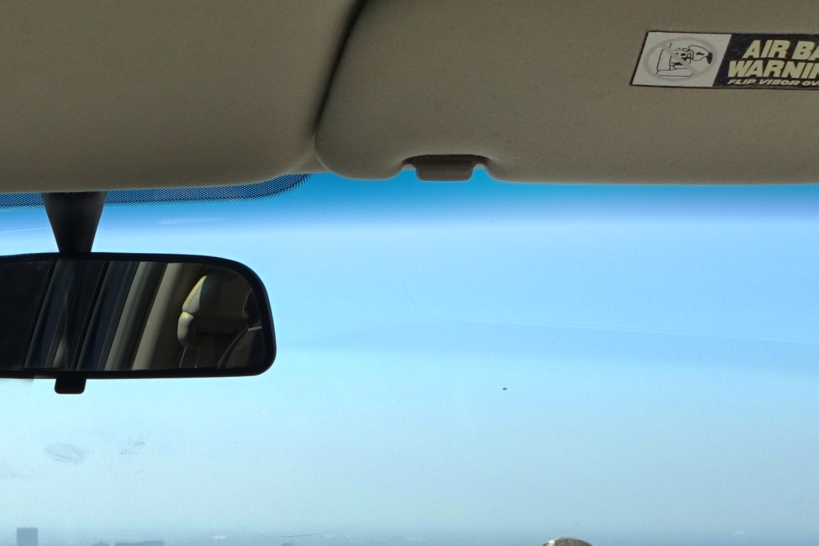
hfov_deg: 23.2
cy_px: 672
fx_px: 1934
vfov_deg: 15.4
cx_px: 66
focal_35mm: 85
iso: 100
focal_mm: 8.8
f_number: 4
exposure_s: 1/60
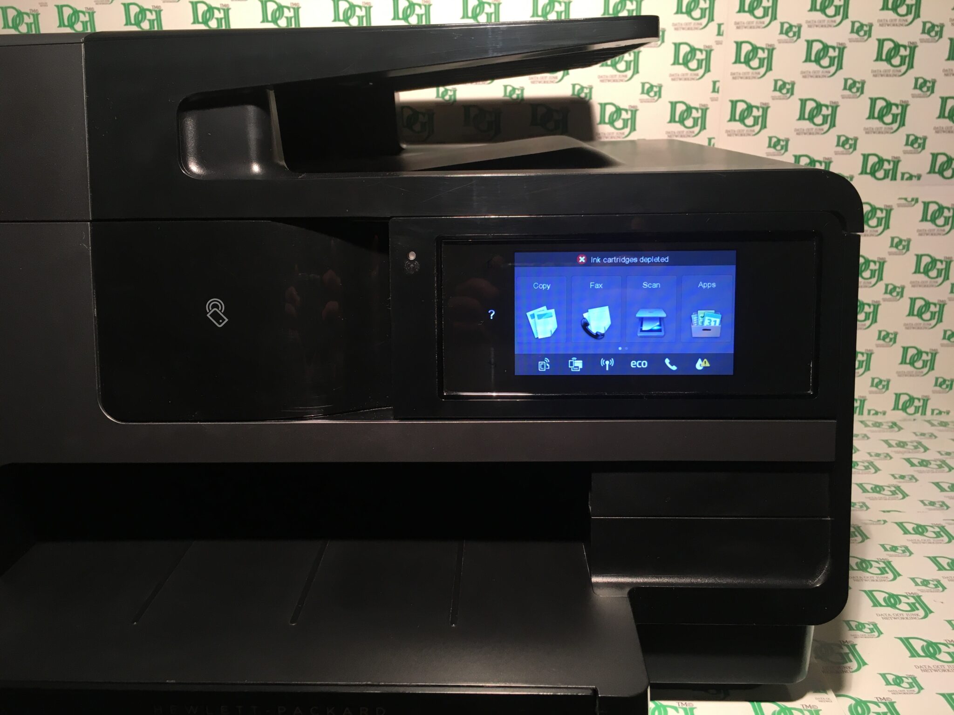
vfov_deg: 48.2
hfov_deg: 61.7
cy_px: 358
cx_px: 477
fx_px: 799
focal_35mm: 29
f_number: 2.2
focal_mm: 4.15
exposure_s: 1/30
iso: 25
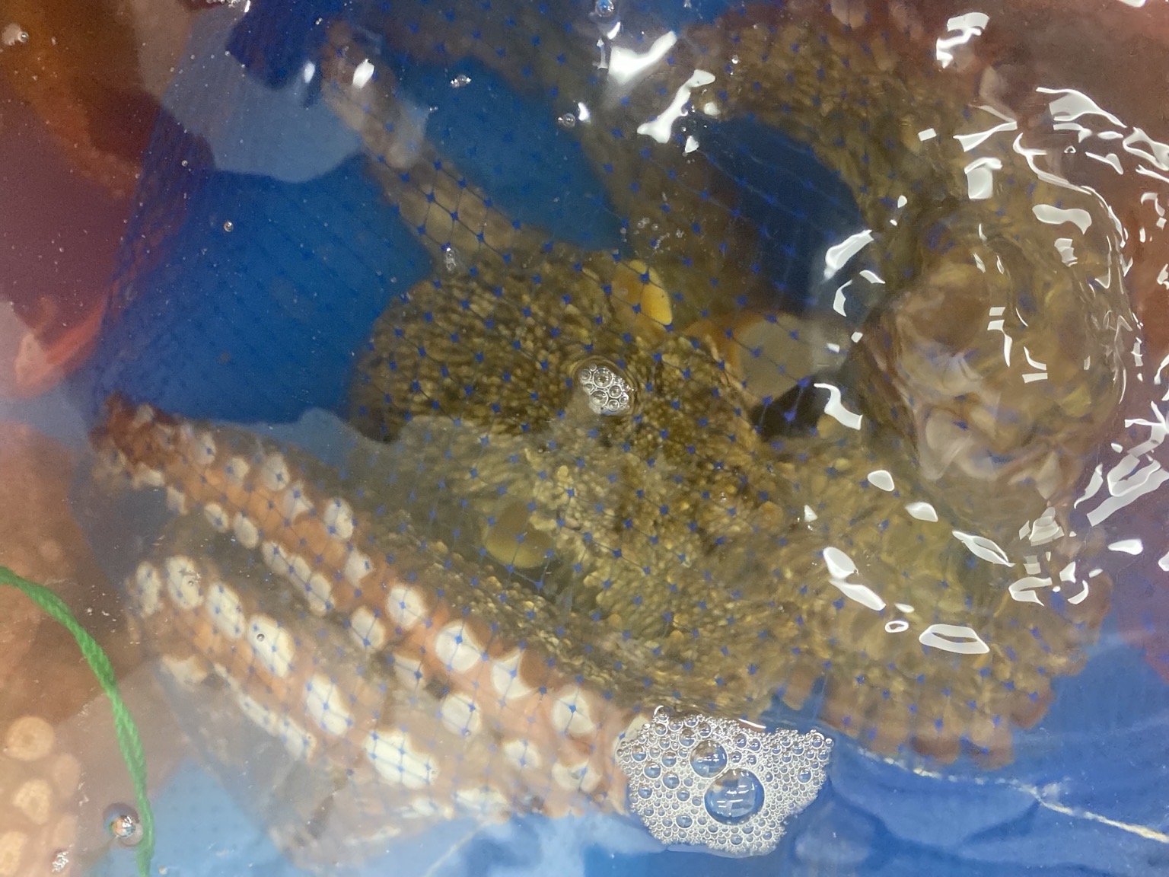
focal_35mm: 26
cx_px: 584
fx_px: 878
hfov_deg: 67.3
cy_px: 438
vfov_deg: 53.1
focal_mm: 4.25
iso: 500
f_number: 1.8
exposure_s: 1/60
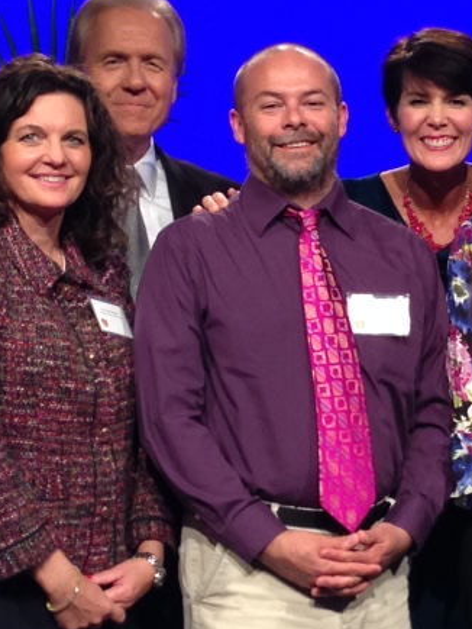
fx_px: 2252
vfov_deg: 15.9
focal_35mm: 124
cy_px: 291
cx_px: 505
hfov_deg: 11.8
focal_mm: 4.12
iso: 100
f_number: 2.4
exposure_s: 1/20
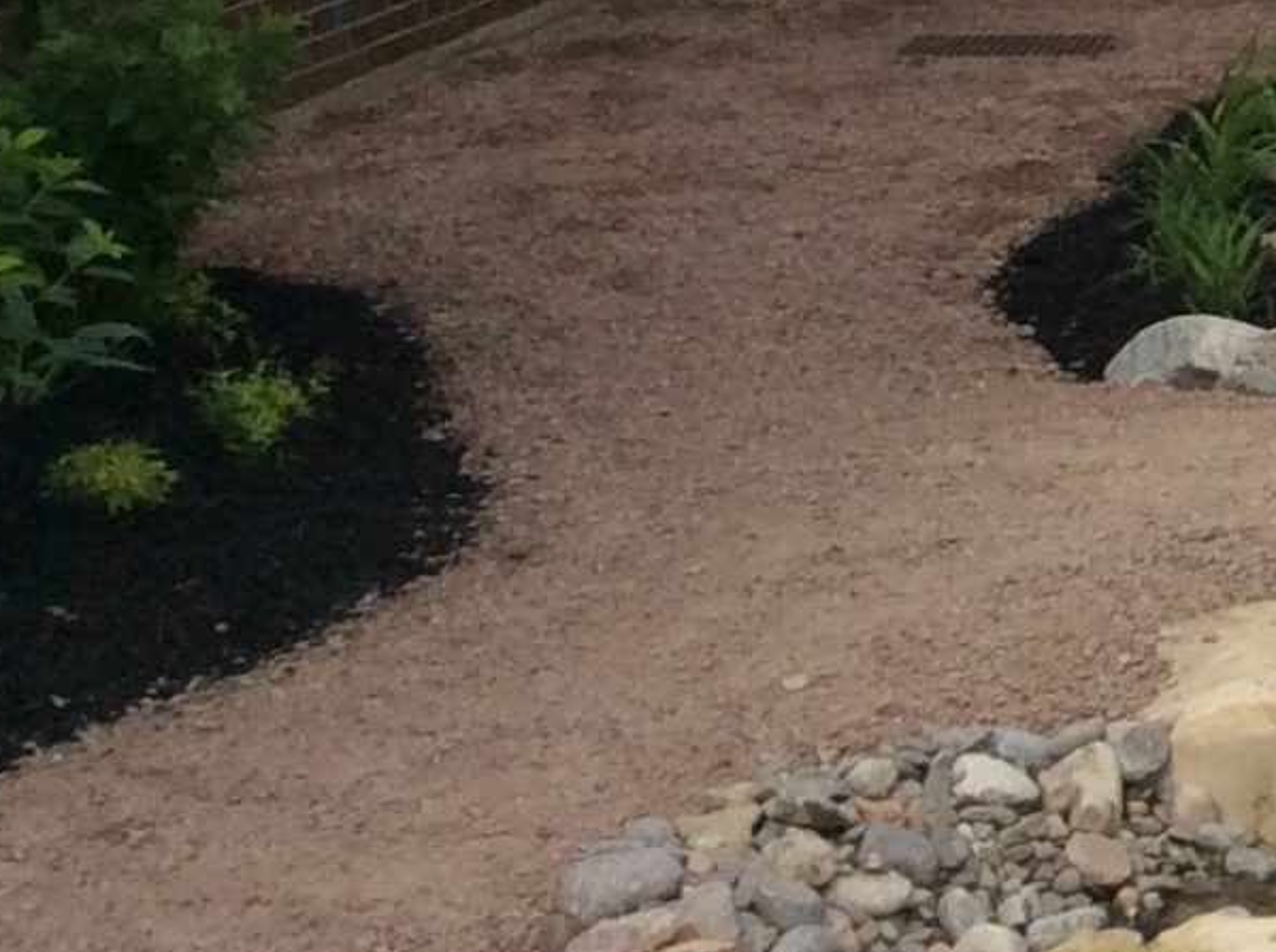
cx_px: 2661
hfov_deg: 12.2
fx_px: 5188
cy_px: -354
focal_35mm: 141
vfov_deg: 10.2
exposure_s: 1/1144
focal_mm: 3.3
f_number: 2.4
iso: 32
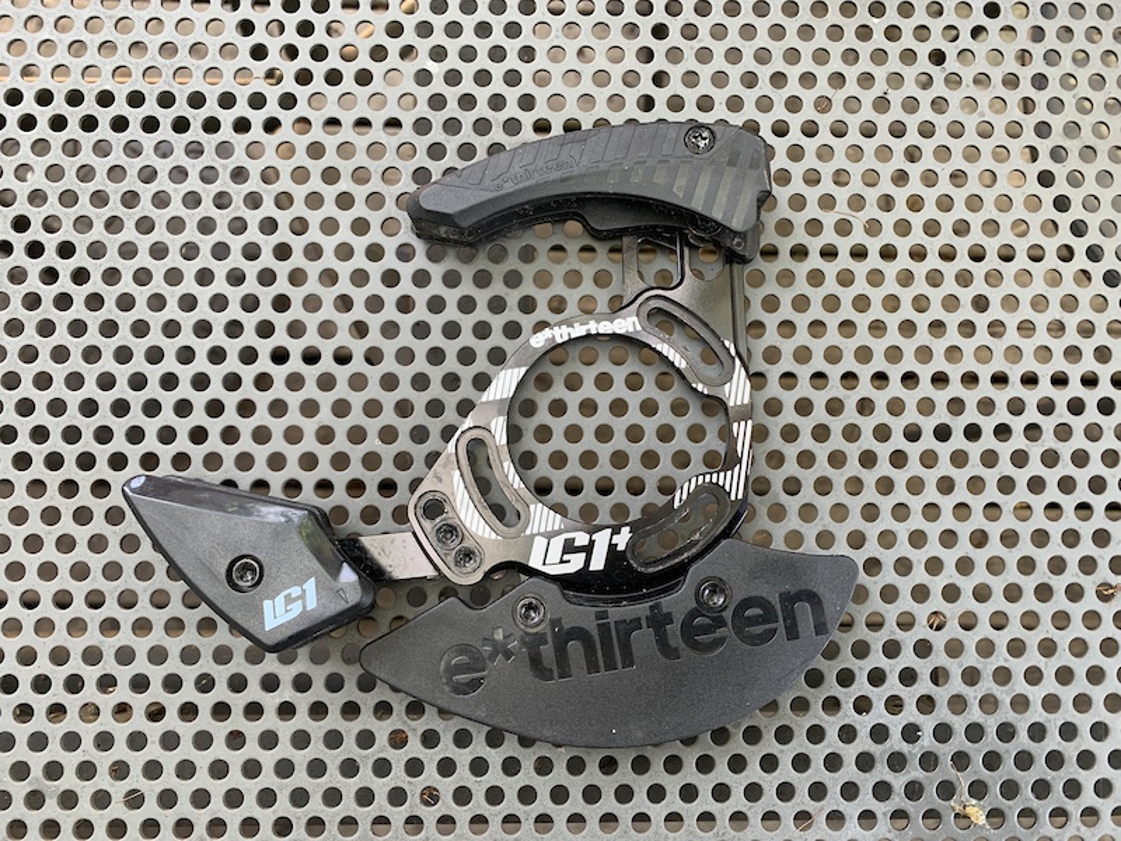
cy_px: 420
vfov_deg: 53.1
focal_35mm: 26
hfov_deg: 67.3
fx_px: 842
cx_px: 560
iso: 100
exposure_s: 1/120
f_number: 1.8
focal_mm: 4.25
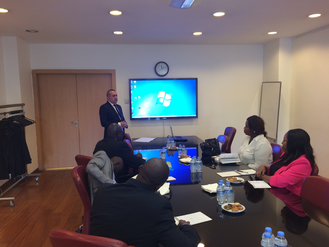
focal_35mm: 29
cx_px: 164
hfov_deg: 61.7
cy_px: 124
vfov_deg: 48.2
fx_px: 276
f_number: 2.2
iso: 100
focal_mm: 4.15
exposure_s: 1/33
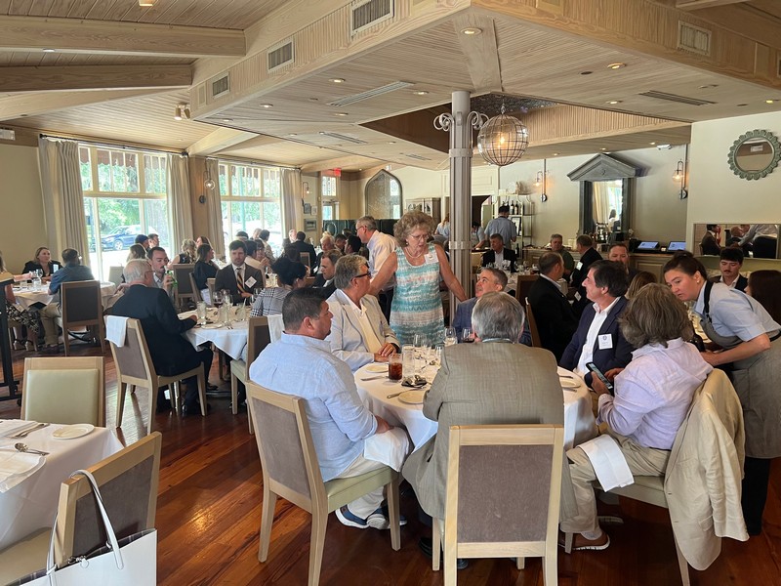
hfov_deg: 67.3
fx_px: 587
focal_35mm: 26
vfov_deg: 53.1
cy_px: 293
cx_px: 390
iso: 160
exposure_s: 1/60
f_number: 1.5
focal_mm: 5.7
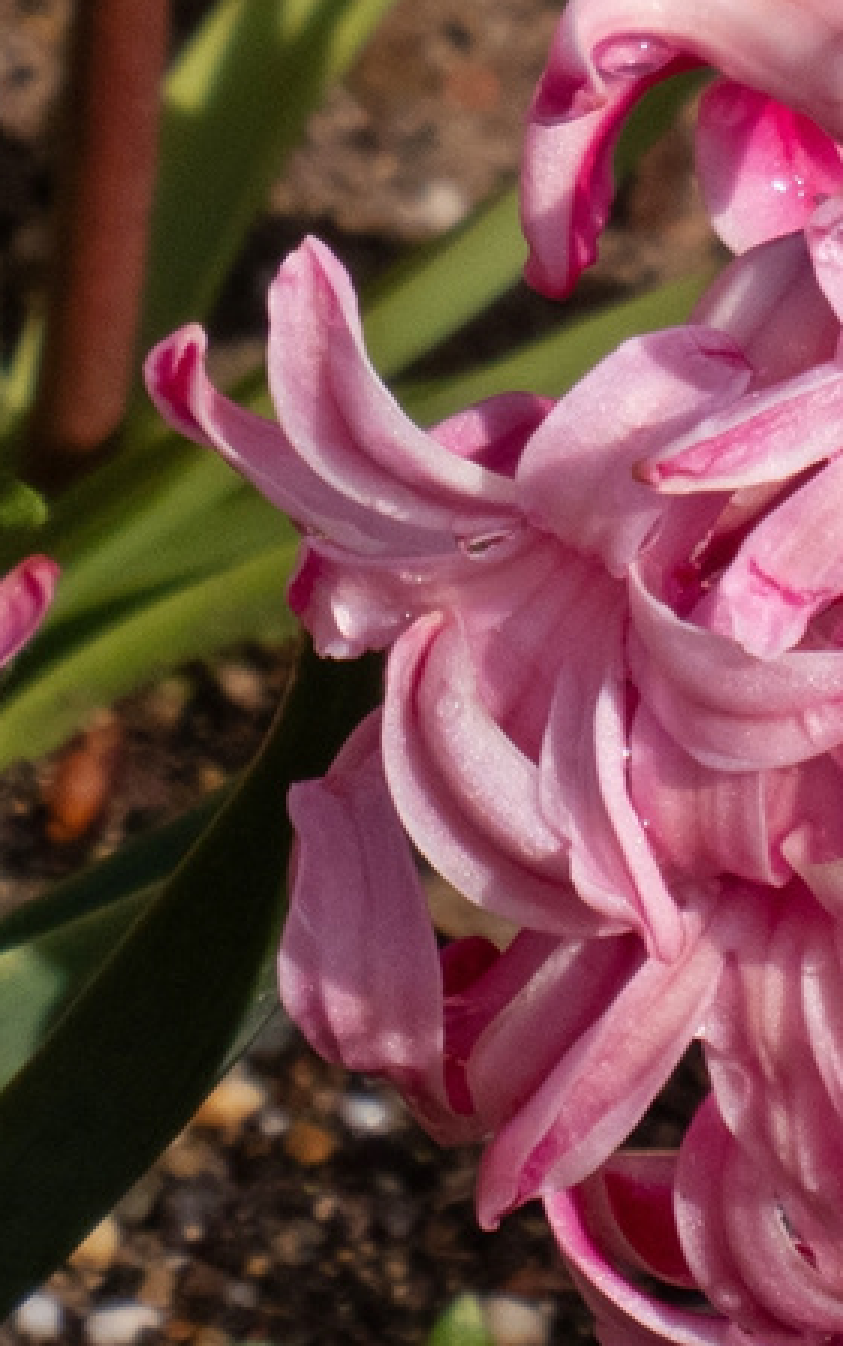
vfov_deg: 1.4
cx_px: 319
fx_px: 53986
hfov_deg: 0.9
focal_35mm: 1471
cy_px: -123
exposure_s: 1/500
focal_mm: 77.3
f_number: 6
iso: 80
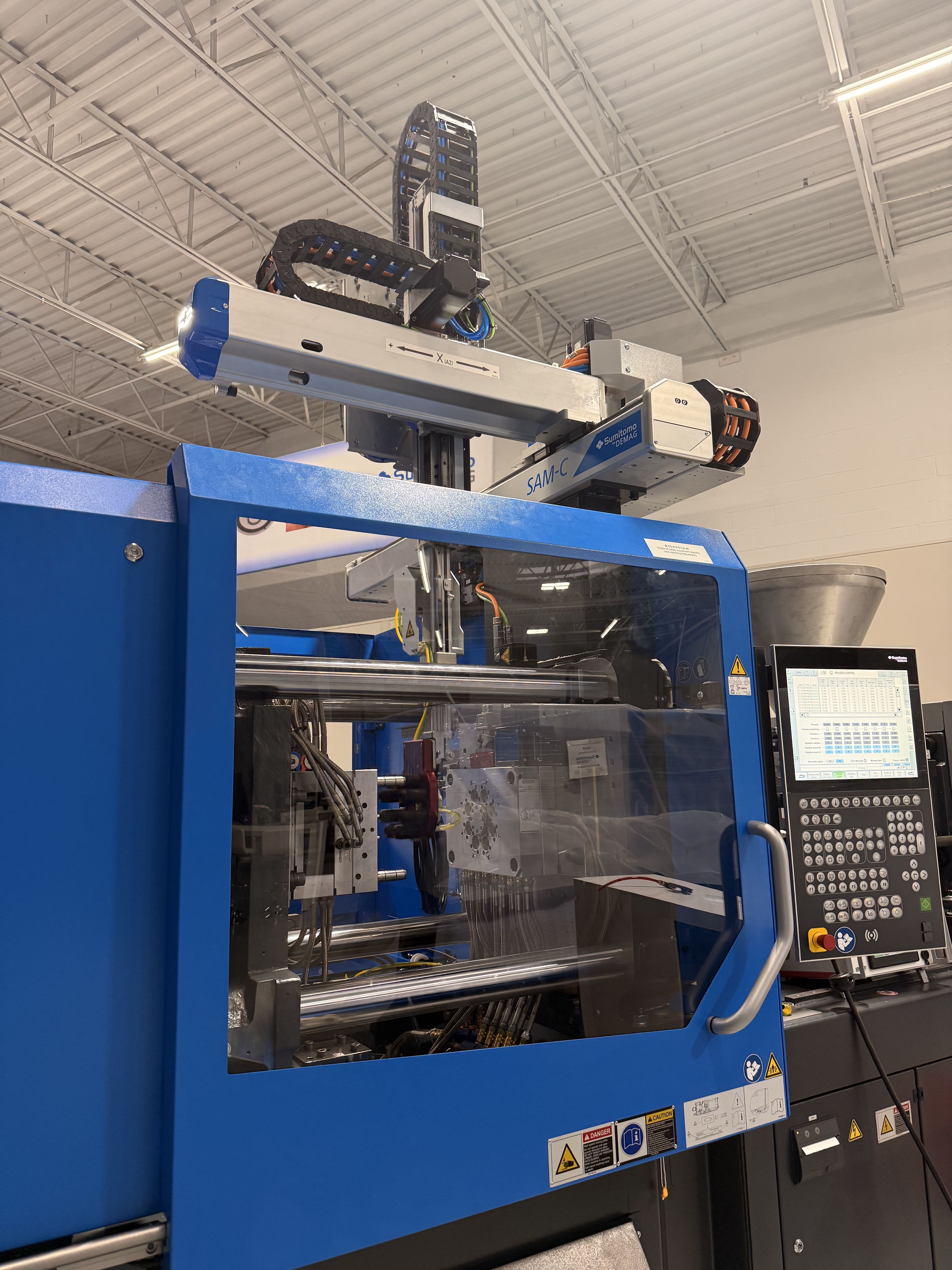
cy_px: 635
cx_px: 476
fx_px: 880
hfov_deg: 56.8
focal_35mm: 24
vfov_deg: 71.6
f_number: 1.78
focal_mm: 6.76
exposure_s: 1/60
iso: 160
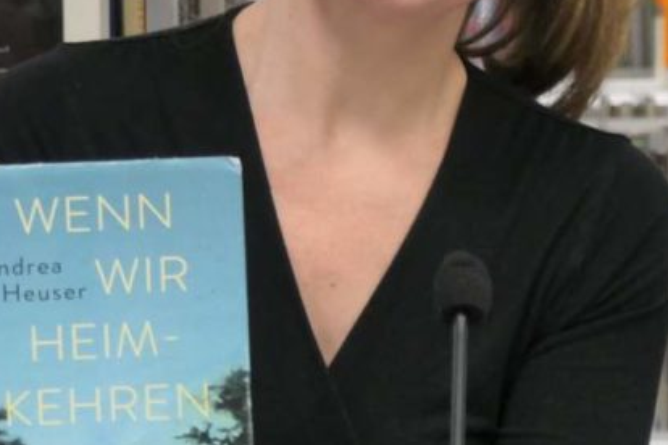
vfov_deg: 6.4
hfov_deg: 9.6
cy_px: 152
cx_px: 260
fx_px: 3971
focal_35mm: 214
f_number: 4.9
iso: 1600
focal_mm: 30.6
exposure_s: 1/60
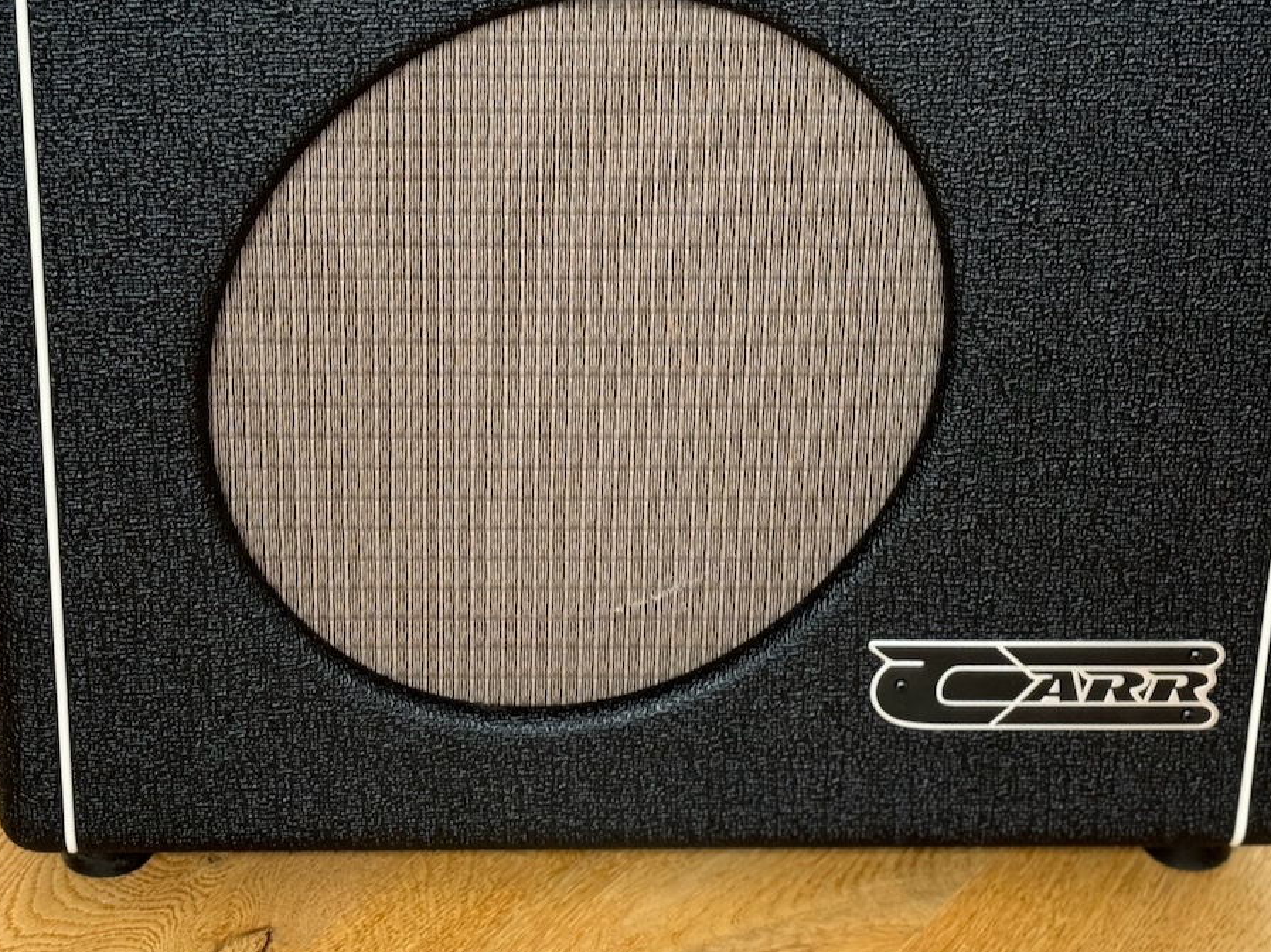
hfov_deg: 25.3
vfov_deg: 19.1
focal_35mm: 77
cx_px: 636
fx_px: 2826
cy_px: 321
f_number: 1.78
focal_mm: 6.76
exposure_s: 1/107
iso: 100
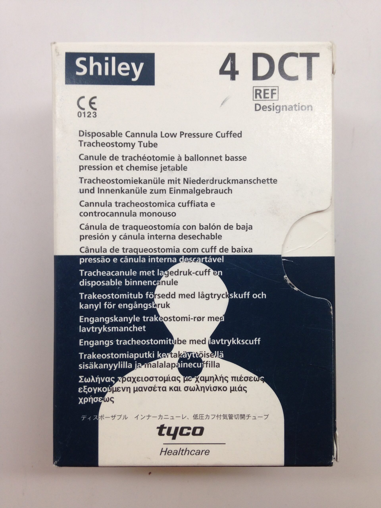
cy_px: 254
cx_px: 190
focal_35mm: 33
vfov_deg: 55.4
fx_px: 484
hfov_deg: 42.9
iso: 50
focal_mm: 4.12
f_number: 2.4
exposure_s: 1/40
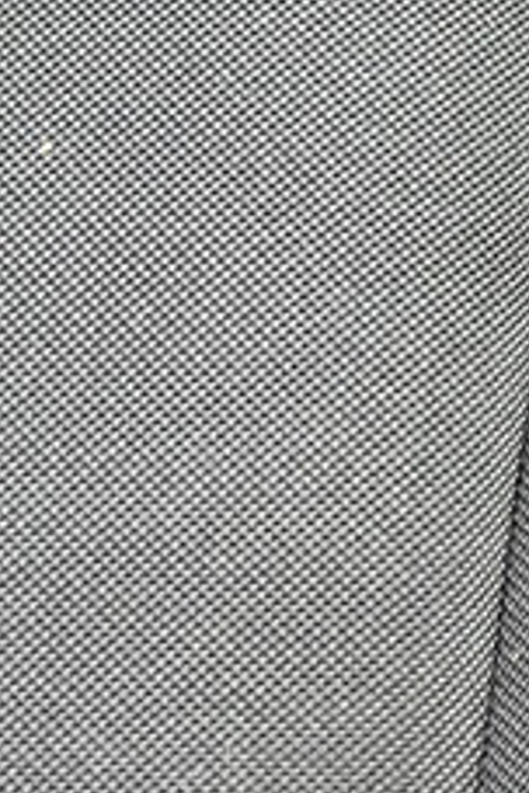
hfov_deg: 6.6
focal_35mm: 190
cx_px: 1559
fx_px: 4188
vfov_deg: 10.2
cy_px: -678
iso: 64
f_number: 1.6
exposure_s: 1/152
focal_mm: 5.1
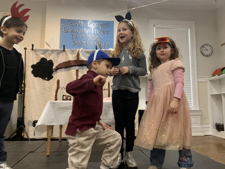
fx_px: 169
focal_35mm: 26
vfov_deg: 53.1
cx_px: 112
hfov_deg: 67.3
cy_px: 84
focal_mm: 4.25
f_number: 1.8
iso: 320
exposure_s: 1/40
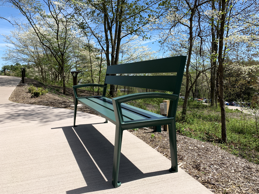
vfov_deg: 53.1
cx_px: 130
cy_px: 97
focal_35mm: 26
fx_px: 195
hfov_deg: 67.3
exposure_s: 1/1845
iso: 25
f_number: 1.8
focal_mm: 4.25
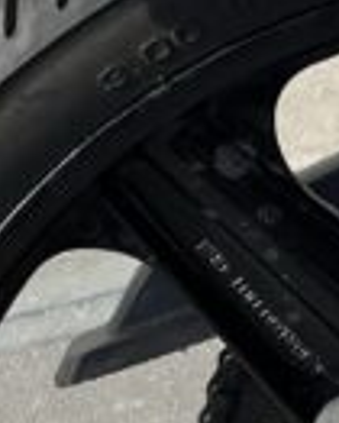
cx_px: 497
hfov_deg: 4.5
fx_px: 4309
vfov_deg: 5.6
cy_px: -58
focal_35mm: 344
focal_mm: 9
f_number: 2.8
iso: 32
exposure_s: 1/673
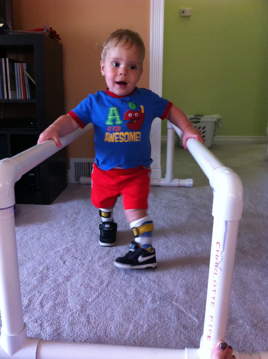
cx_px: 134
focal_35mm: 35
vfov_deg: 52.7
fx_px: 362
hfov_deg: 40.6
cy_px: 180
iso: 250
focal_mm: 3.85
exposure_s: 1/15
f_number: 2.8
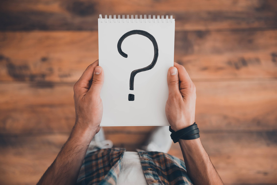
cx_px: 138
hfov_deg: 35.6
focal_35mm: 56
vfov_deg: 24.2
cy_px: 92
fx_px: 431
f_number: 3.2
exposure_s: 1/125
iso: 320
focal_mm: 56
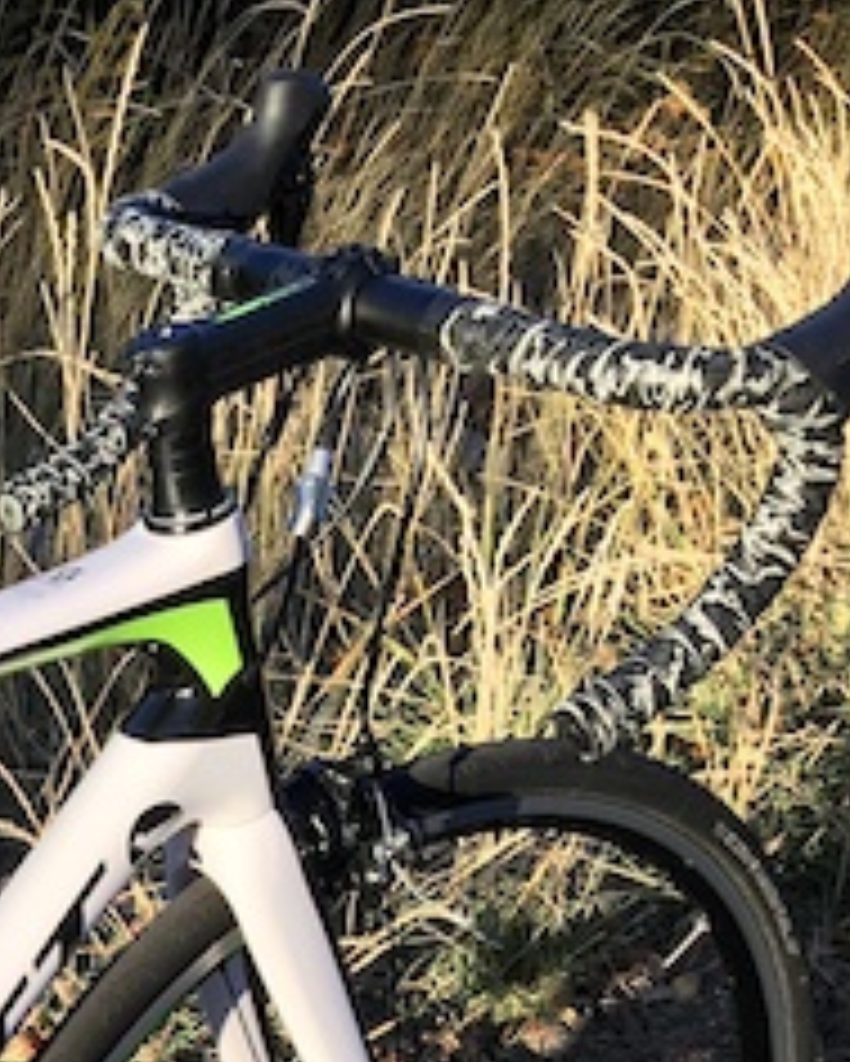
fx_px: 3017
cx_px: -567
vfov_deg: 18.9
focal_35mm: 96
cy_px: 1260
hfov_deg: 14.5
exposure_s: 1/295
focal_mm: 4.15
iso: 25
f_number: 2.2
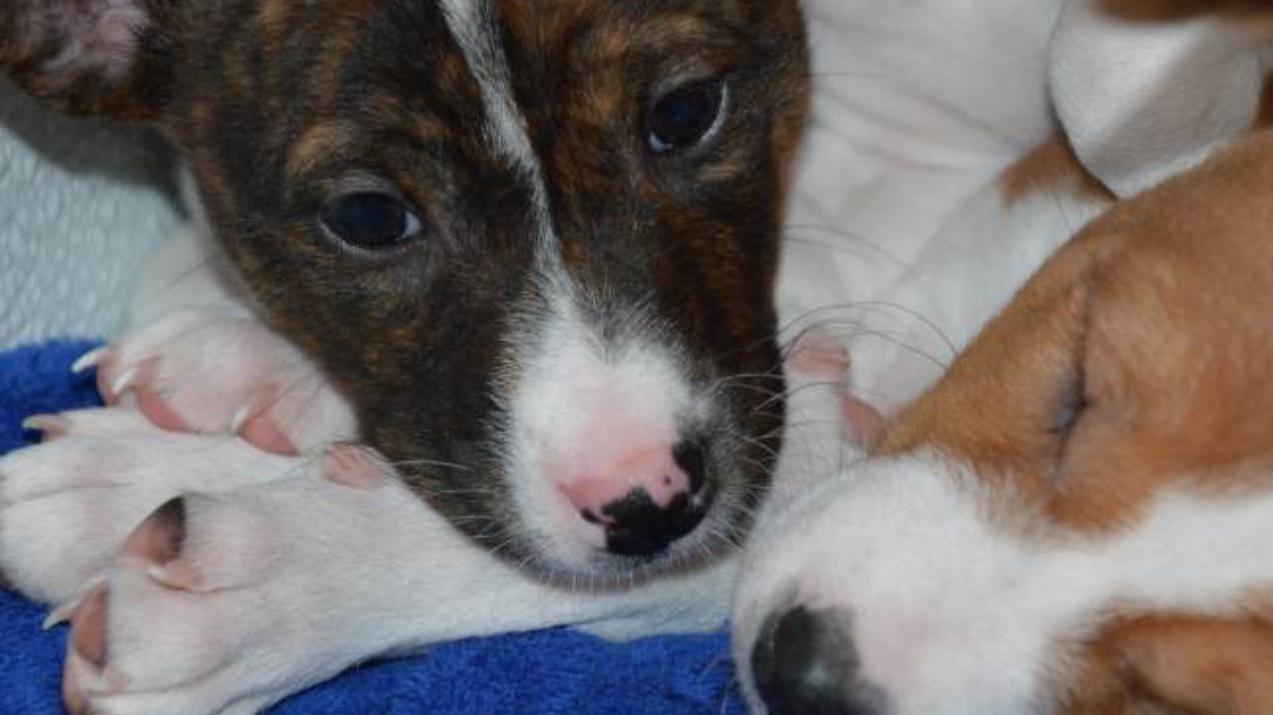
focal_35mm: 209
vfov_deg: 5.8
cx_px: 704
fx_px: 7053
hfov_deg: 10.3
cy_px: 215
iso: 1100
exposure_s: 1/60
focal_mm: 86
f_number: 5.3
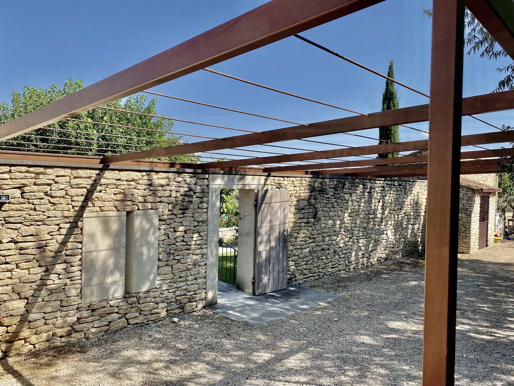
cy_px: 193
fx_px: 386
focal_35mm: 26
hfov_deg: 67.3
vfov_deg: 53.1
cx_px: 257
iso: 32
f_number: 1.8
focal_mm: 4.25
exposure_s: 1/1961
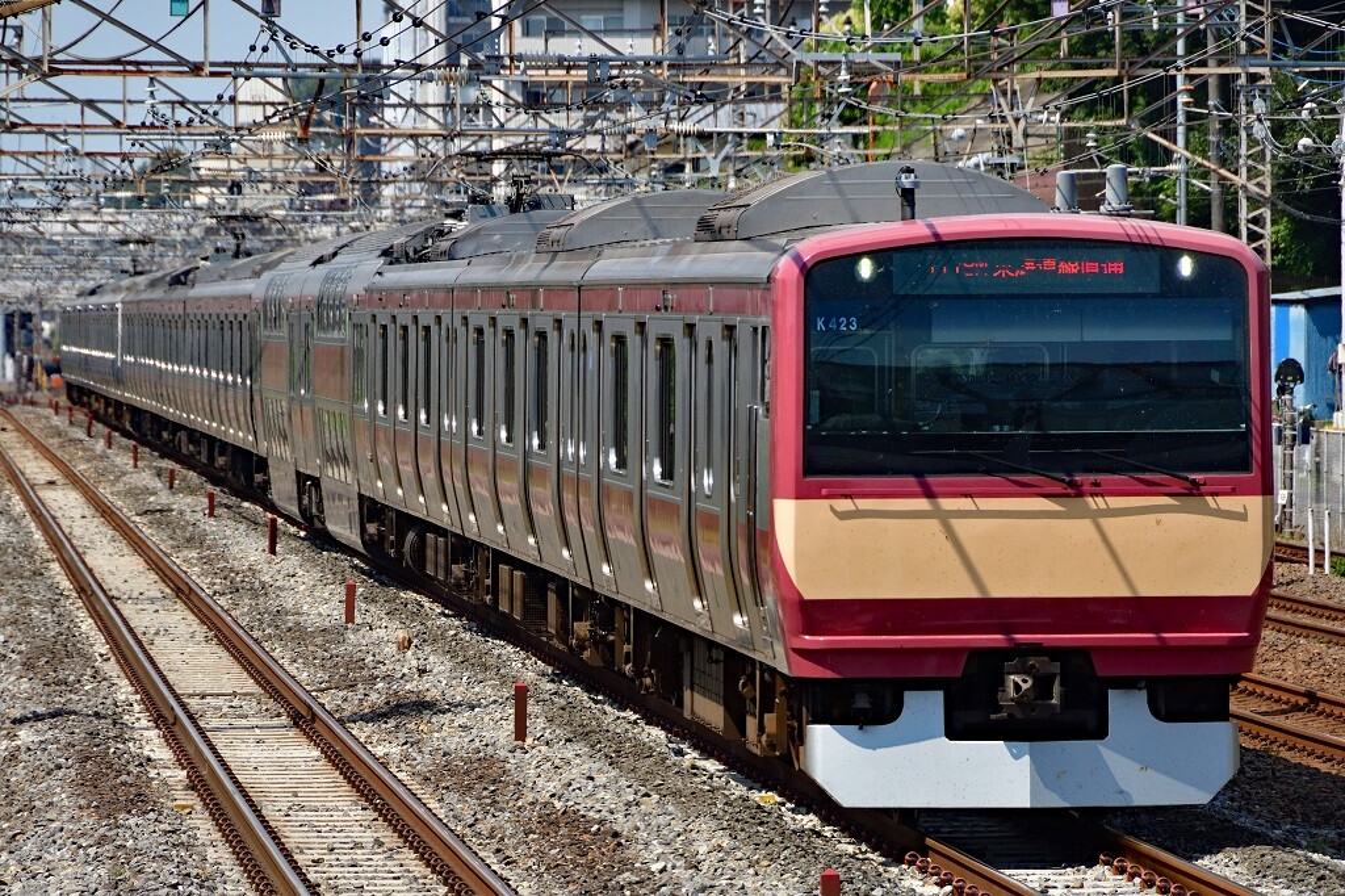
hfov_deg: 6.9
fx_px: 11204
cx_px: 672
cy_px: 448
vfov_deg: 4.6
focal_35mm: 300
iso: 400
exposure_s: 1/1250
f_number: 8
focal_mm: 200
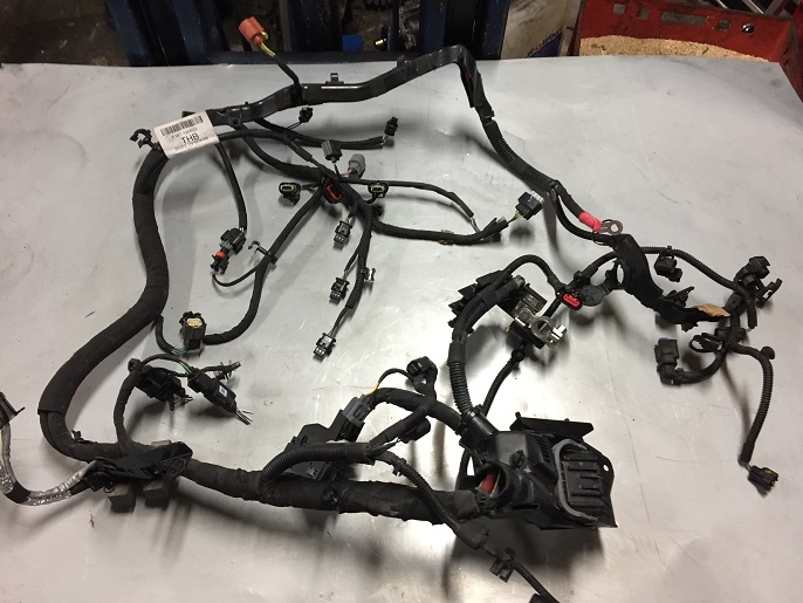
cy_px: 302
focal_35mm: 29
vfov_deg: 48.3
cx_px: 402
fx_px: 673
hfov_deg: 61.6
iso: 160
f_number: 2.2
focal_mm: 4.15
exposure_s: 1/33
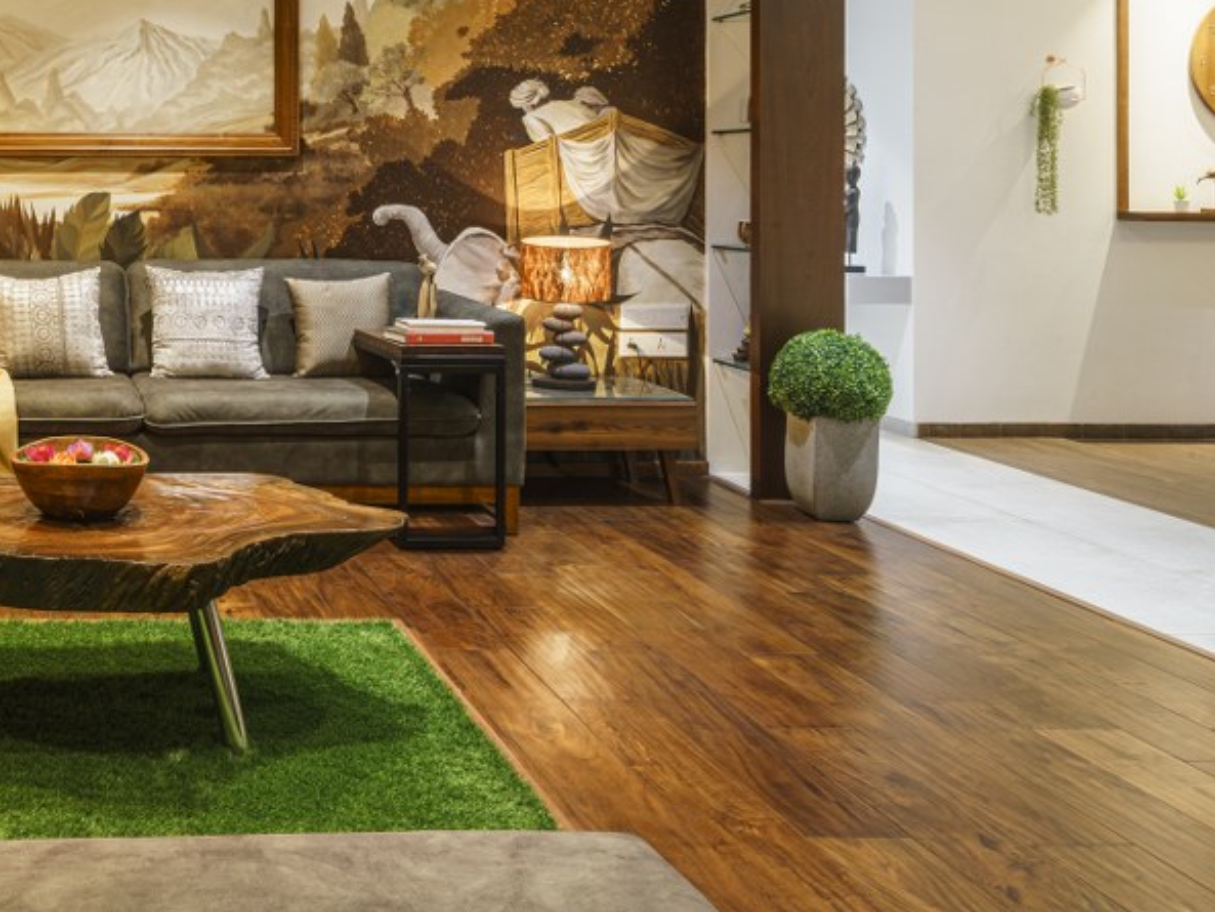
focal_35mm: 35
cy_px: 182
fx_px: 1229
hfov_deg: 45.1
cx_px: 17
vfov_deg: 39.1
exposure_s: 2.5
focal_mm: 18
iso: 200
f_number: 18
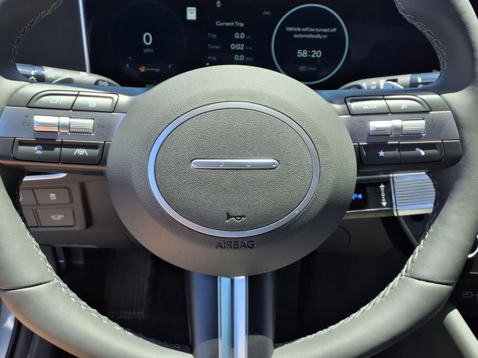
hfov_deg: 65.3
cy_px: 179
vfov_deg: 51.4
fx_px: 373
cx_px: 239
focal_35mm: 27
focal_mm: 3.58
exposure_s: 1/526
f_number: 1.9
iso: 40
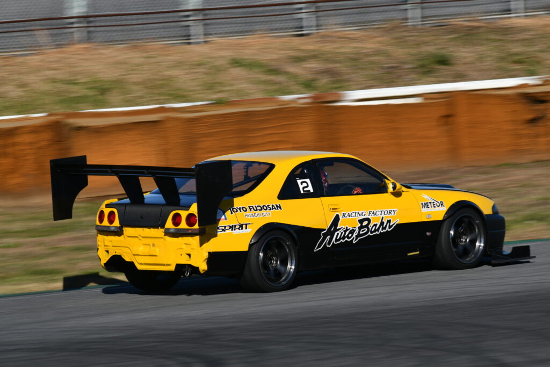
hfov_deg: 4.1
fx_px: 7639
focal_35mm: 500
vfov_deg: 2.8
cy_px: 184
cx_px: 275
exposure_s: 1/250
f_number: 14
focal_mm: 500
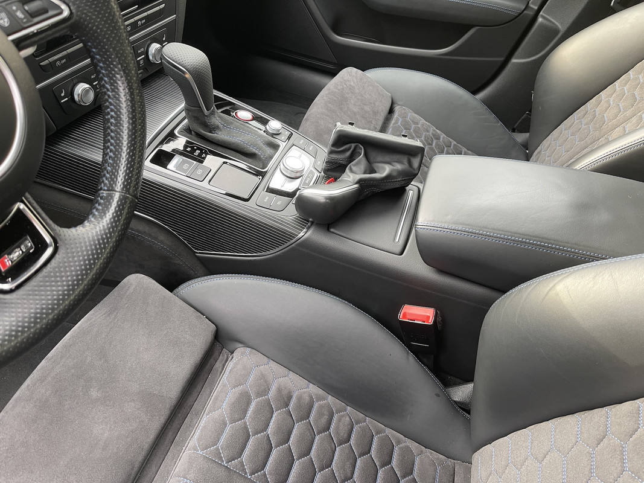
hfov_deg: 67.3
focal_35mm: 26
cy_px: 242
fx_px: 484
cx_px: 322
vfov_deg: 53.1
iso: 100
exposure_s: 1/65
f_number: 1.6
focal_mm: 5.1
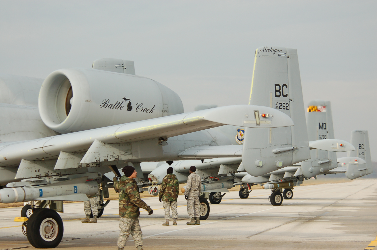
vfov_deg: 7.9
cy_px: 125
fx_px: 1819
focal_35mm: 174
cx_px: 188
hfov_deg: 11.8
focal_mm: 116
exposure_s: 1/500
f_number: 5.6
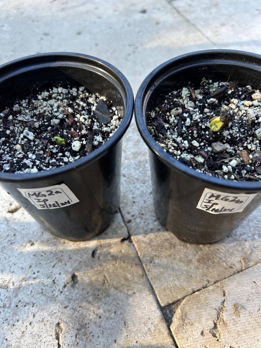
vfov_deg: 67.3
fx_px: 261
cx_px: 130
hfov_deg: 53.1
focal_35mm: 26
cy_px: 174
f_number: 1.5
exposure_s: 1/121
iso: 80
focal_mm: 5.7
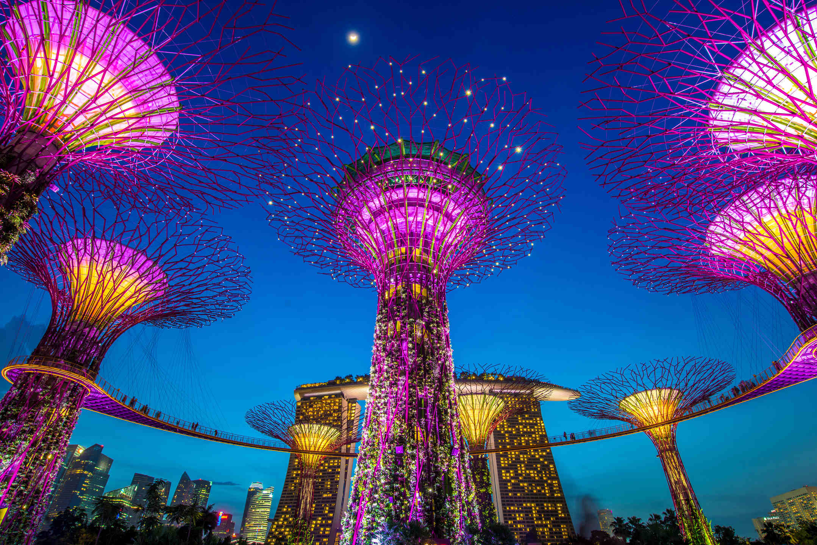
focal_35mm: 18
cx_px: 408
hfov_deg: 90.0
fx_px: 409
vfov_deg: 67.4
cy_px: 272
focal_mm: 18
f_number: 8
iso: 50
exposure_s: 10
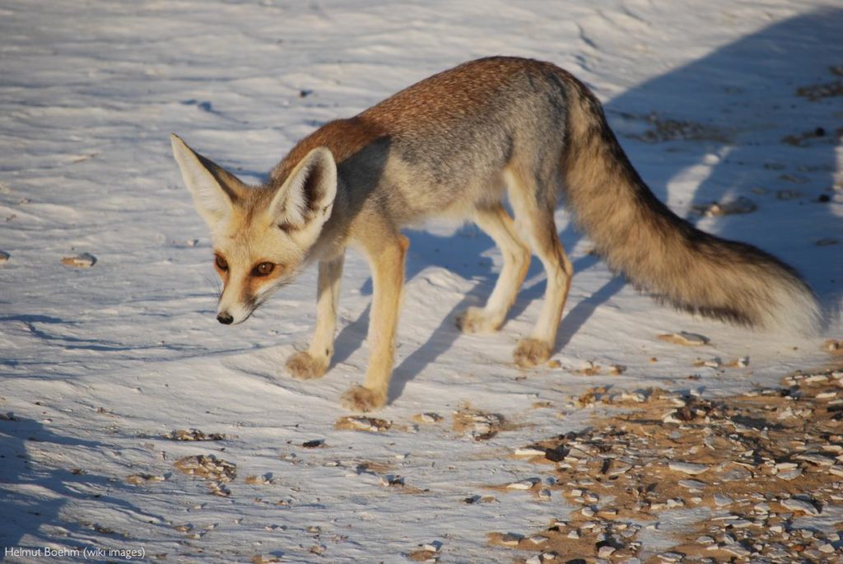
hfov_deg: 6.9
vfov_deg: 4.6
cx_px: 422
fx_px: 7032
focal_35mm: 300
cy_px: 282
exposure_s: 1/1000
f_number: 5.6
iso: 200
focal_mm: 200
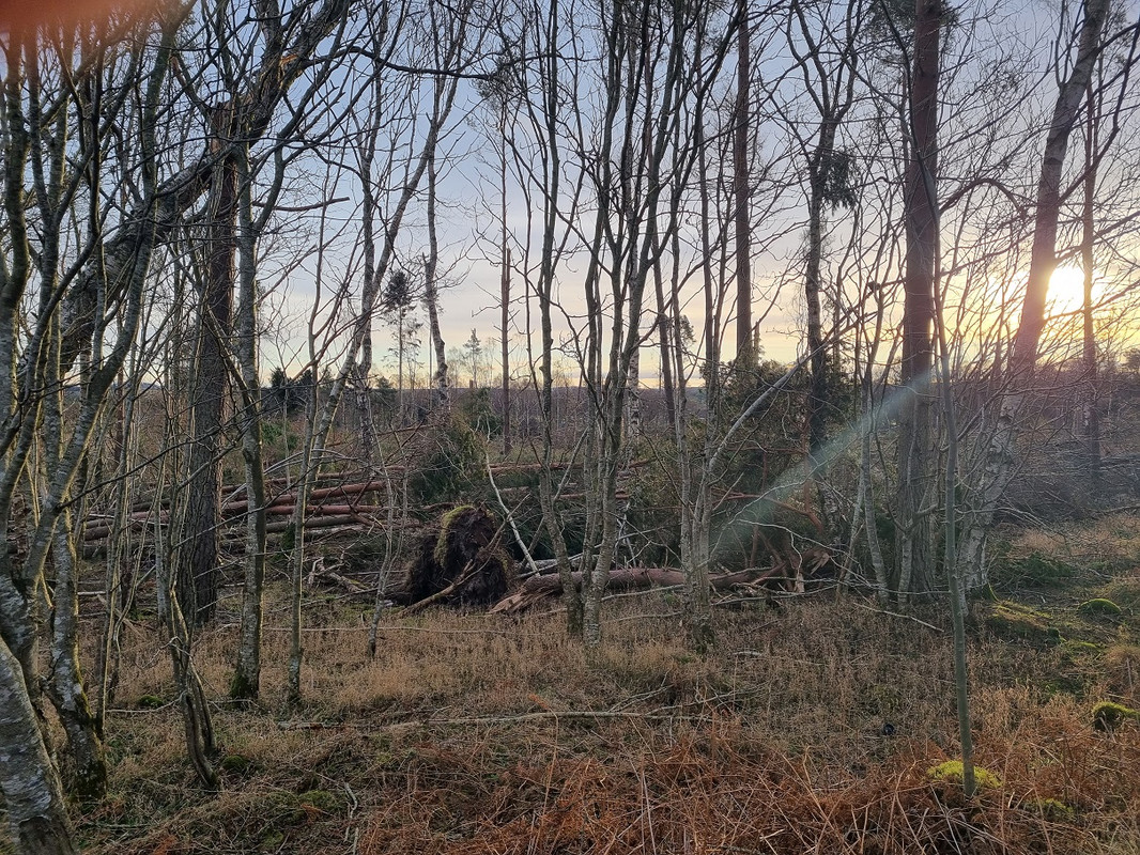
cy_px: 428
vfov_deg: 53.1
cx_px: 570
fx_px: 856
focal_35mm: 26
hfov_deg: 67.3
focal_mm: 5.4
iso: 50
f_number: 1.8
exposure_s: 1/402
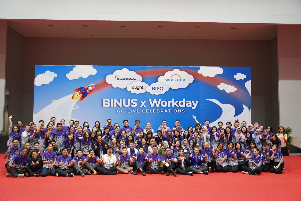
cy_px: 100
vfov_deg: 41.1
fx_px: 268
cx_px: 150
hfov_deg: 58.7
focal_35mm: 32
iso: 1600
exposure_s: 1/100
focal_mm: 32
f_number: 2.8
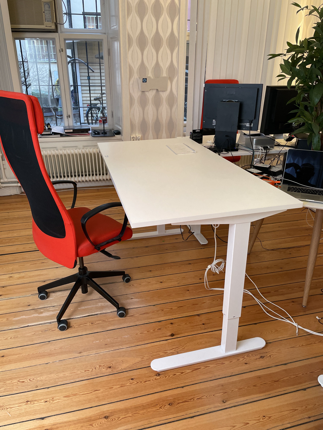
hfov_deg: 53.1
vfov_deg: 67.3
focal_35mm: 26
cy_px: 215
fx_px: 323
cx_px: 162
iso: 125
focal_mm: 4.2
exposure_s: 1/50
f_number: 1.6
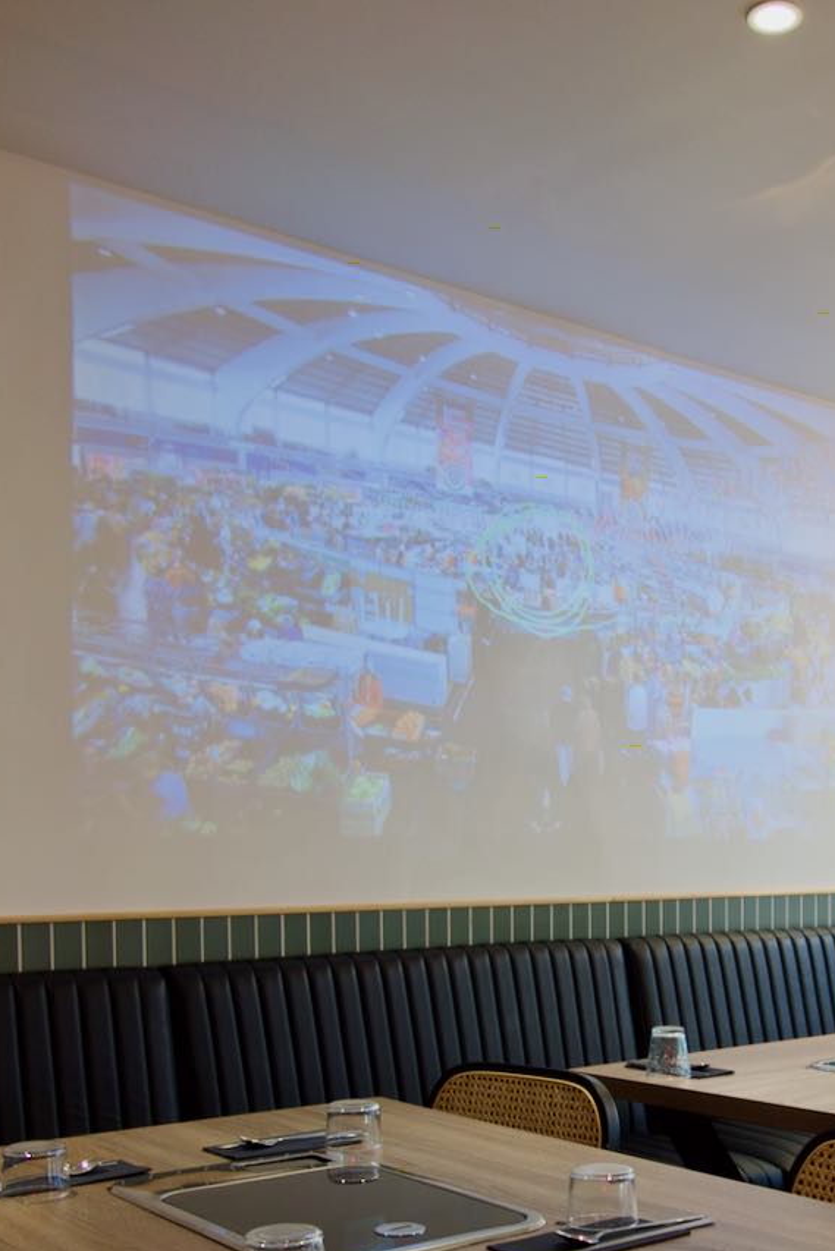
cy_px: 915
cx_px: 610
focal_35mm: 42
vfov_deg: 45.0
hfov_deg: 31.4
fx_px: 1461
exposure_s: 1/30
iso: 125
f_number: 1.8
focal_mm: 10.4
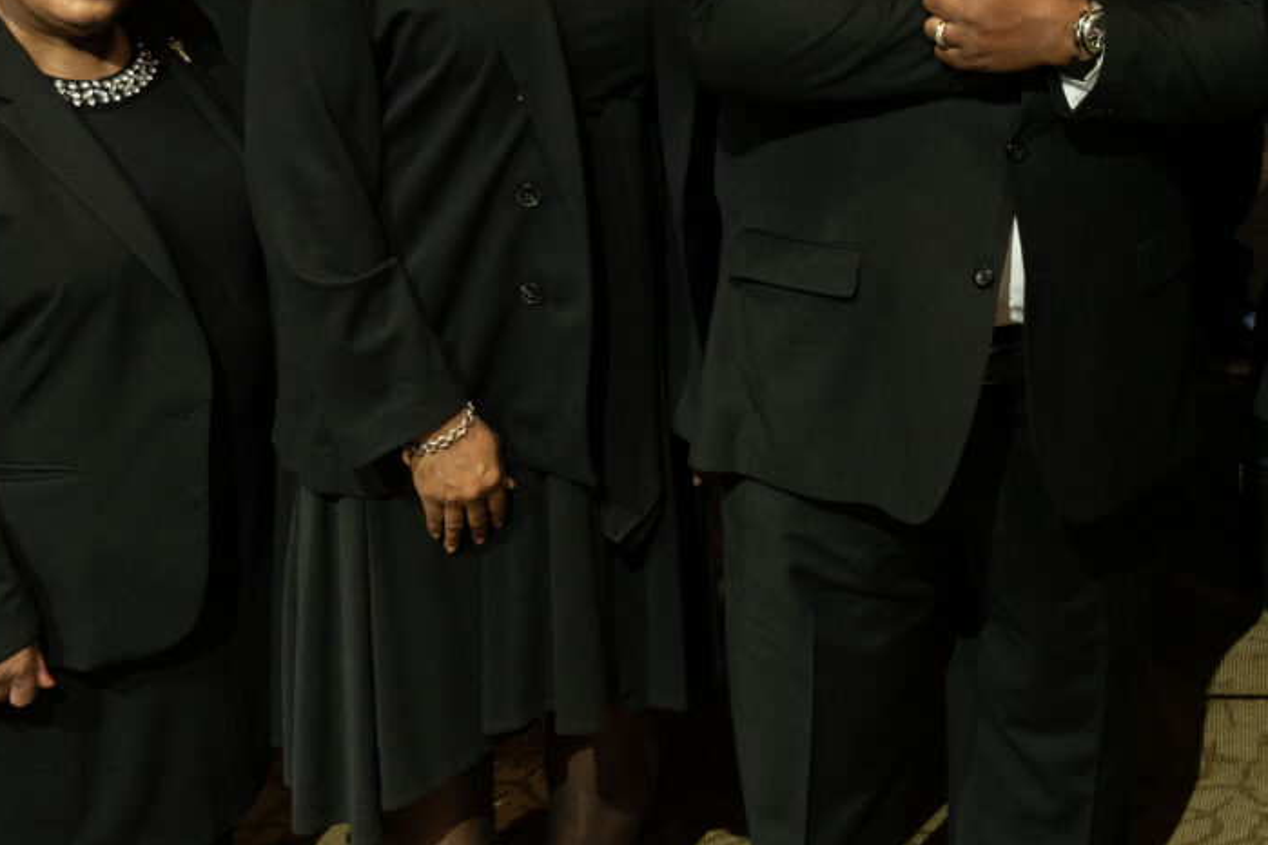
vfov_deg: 15.1
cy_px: -336
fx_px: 2994
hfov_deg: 22.7
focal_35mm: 85
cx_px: 1341
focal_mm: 29
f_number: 5.6
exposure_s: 1/100
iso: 1600
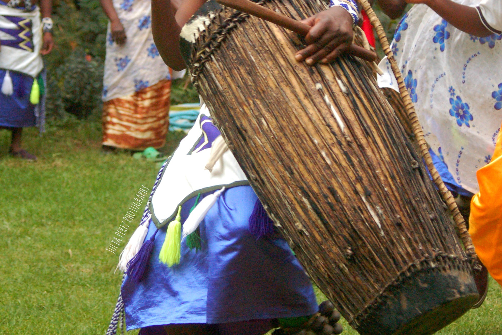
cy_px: 16
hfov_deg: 14.3
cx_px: 249
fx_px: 2008
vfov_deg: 9.5
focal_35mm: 144
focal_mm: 62
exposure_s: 1/250
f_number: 5.6
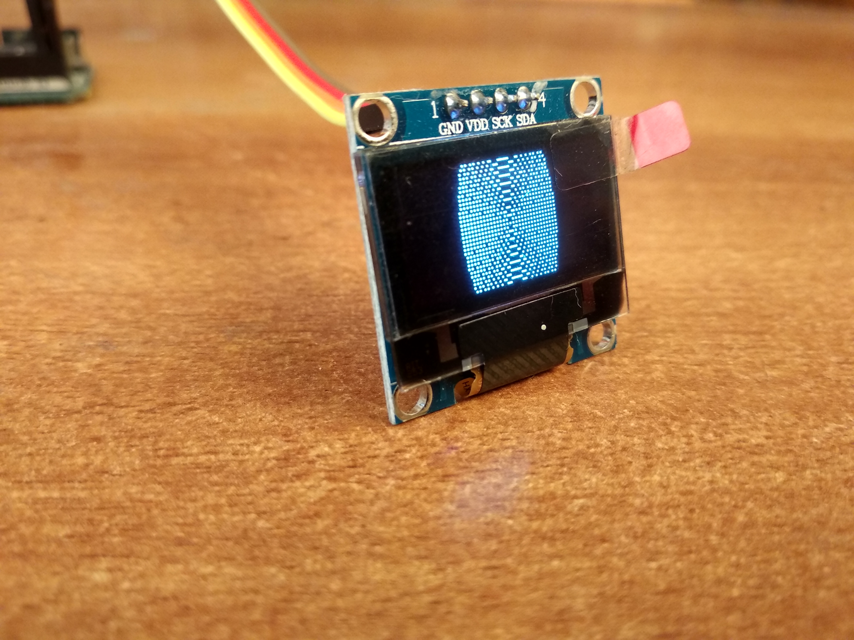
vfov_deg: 53.1
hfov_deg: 67.3
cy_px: 320
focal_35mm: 26
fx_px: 641
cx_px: 427
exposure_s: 1/25
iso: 640
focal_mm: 3.81
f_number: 2.2
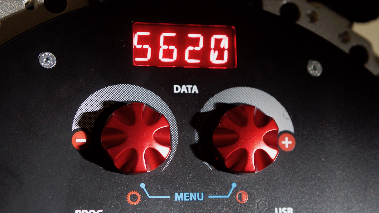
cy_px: 105
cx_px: 190
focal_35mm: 95
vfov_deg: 12.7
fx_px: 955
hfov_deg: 22.5
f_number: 3.5
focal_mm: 60
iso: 1000
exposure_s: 1/25
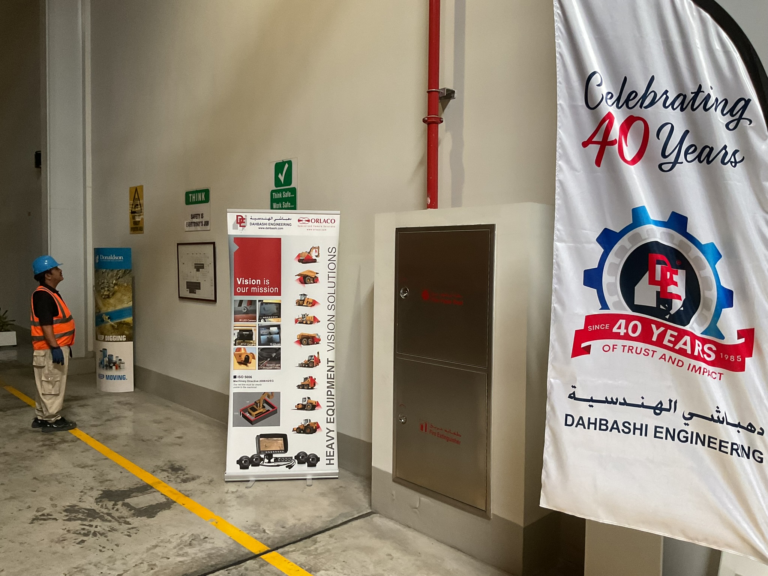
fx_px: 643
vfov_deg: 48.2
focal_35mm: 29
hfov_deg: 61.7
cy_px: 288
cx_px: 384
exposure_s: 1/60
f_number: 1.8
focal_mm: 3
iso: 160
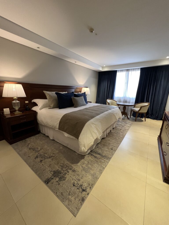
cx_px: 84
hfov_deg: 89.9
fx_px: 85
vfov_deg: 106.2
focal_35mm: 13
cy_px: 112
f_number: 1.8
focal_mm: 1.57
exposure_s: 1/50
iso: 160
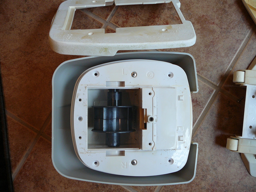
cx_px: 128
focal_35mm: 35
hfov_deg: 52.6
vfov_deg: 40.7
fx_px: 259
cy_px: 96
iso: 100
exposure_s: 1/30
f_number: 2.8
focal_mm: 5.2
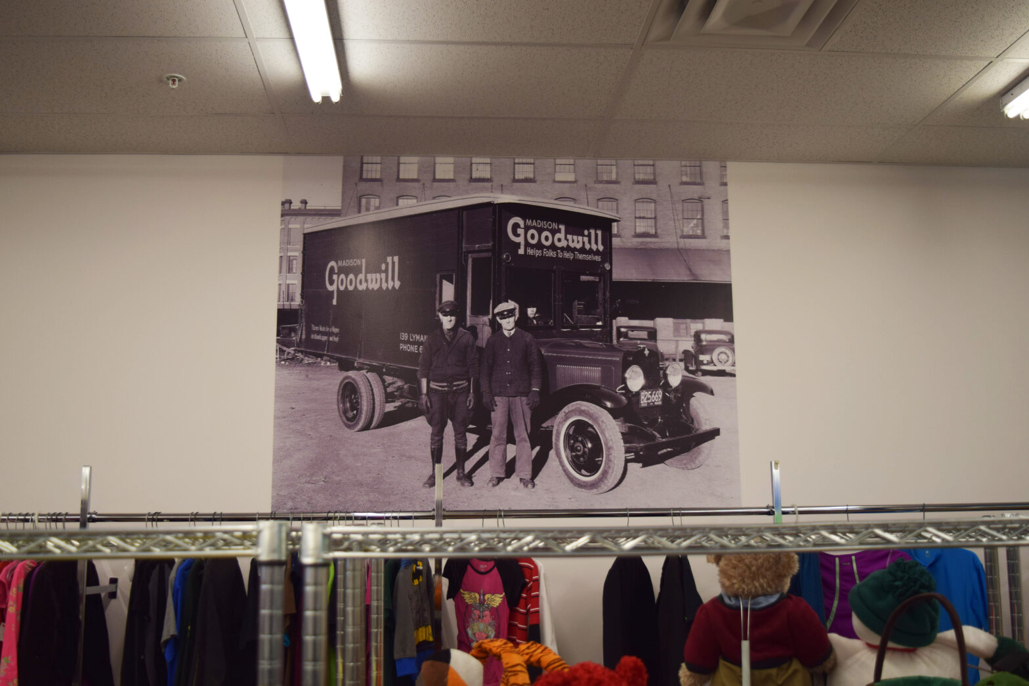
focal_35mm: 38
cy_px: 343
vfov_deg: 35.5
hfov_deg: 51.3
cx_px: 514
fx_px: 1072
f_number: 4
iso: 200
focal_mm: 25
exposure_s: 1/125
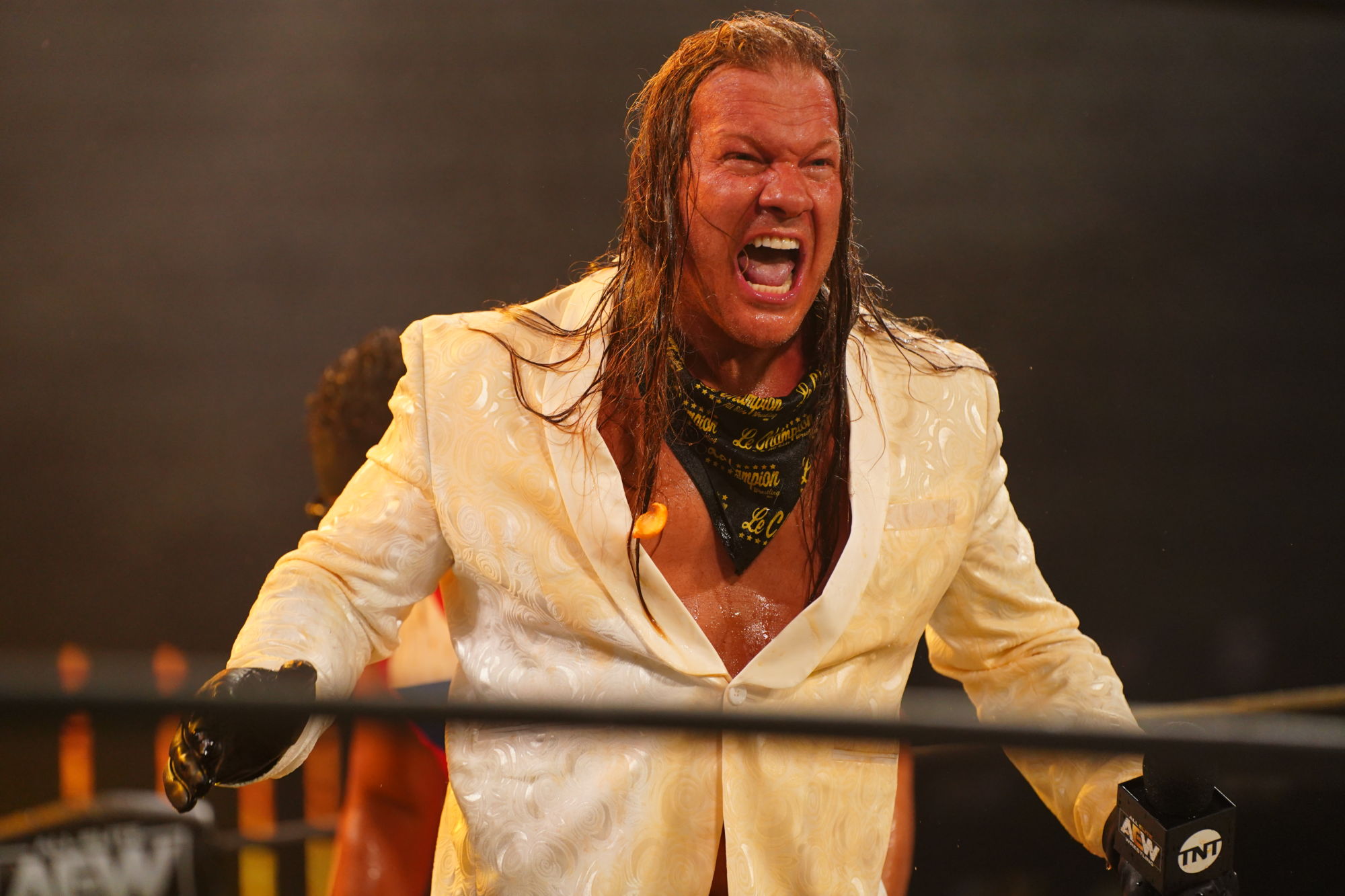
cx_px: 672
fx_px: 6724
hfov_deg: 11.4
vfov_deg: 7.6
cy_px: 448
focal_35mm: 180
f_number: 2.8
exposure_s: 1/1250
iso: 2000
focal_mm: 180
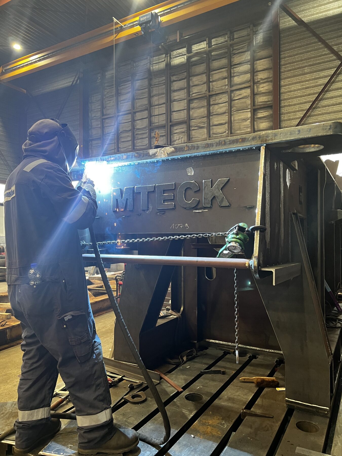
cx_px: 171
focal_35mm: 26
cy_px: 228
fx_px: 343
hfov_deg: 53.1
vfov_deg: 67.3
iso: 160
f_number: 1.5
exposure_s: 1/55
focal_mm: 5.7
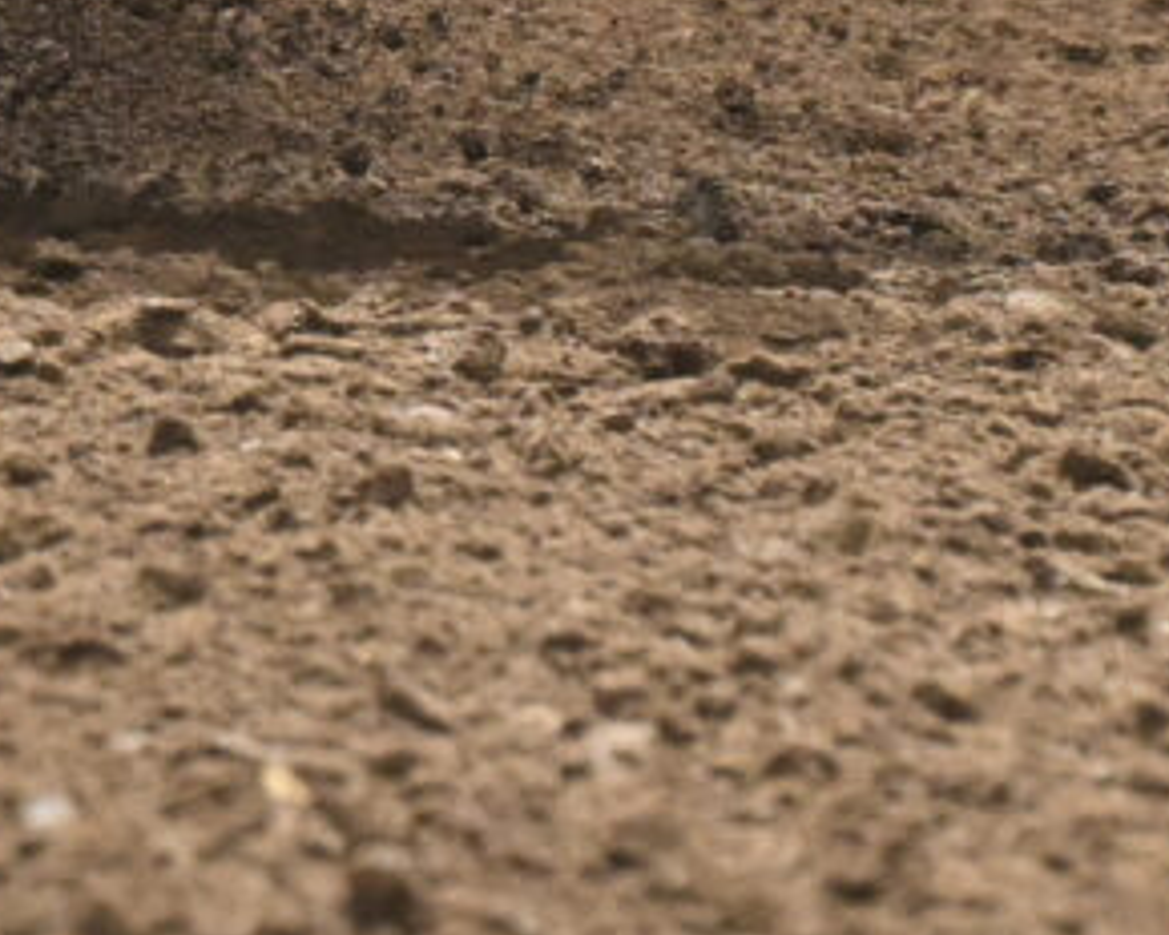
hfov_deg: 1.1
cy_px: -1338
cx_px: -480
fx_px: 63522
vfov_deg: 0.8
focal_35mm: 1836
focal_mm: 185
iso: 1250
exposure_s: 1/200
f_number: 4.5
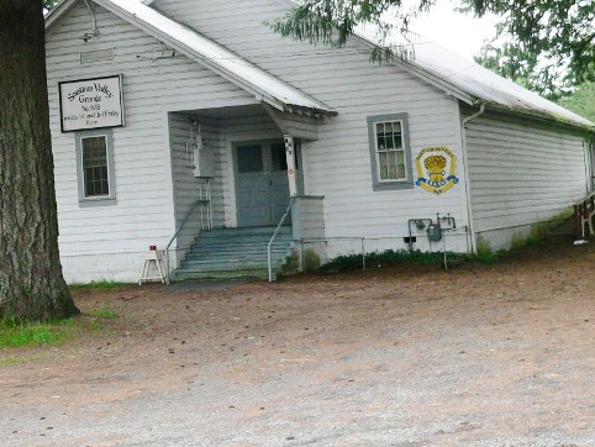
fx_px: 1341
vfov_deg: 18.7
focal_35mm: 78
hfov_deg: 24.9
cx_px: 194
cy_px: 88
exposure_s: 1/60
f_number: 2.8
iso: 150
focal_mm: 7.8
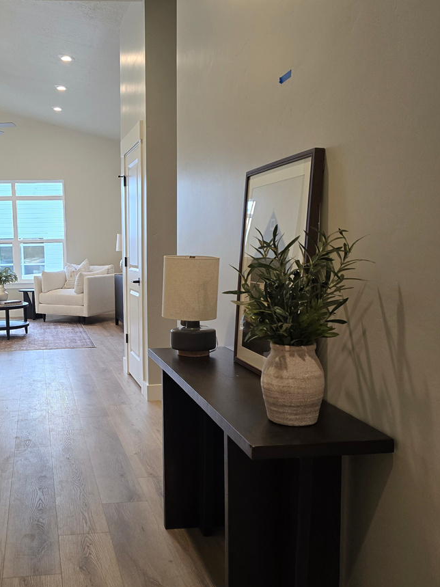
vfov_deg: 51.3
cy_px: 317
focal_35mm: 36
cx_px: 102
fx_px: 610
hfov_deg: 38.5
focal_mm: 6.3
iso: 125
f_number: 1.7
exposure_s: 1/120
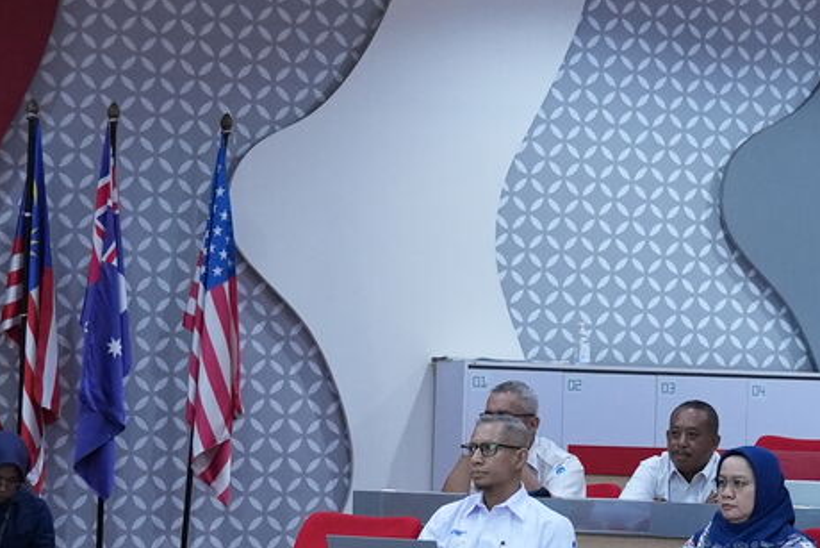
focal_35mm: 113
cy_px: 458
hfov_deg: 18.1
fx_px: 2575
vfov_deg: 12.1
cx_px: 517
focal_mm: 35
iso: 5000
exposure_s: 1/125
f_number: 4
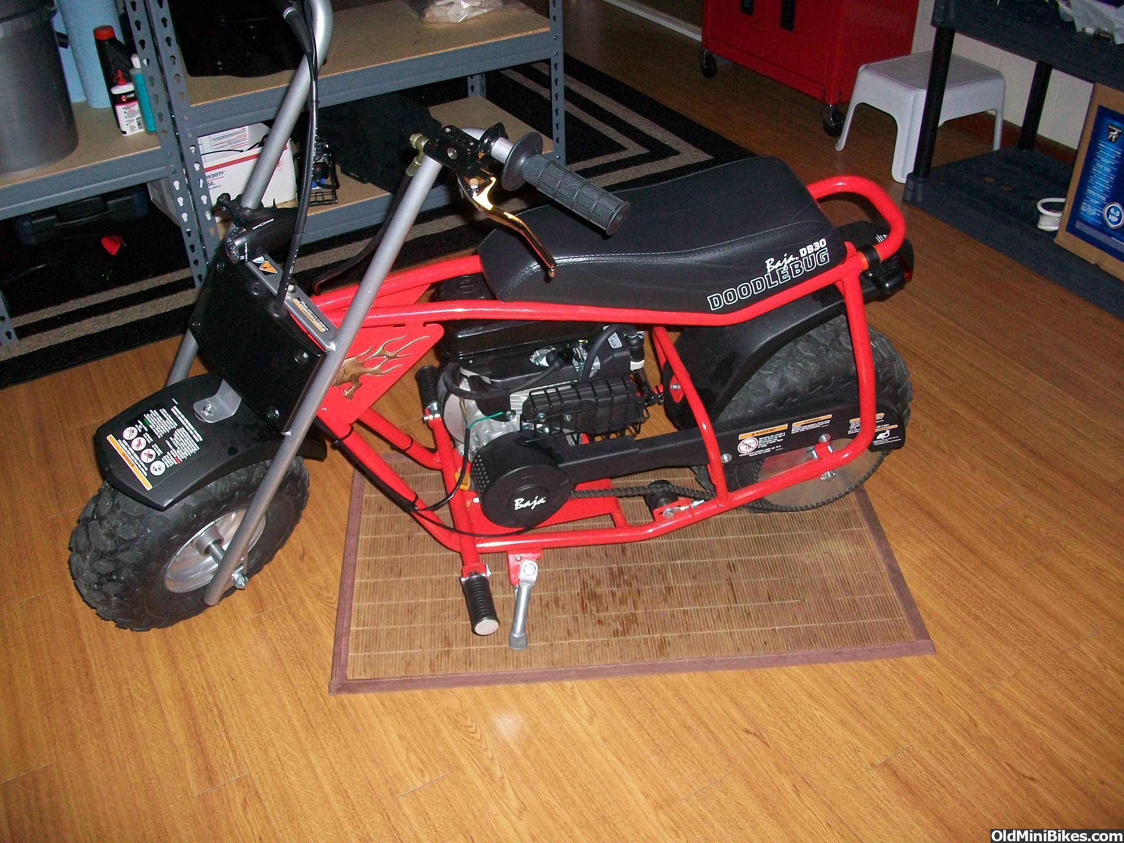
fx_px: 1039
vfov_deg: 44.2
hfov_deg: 56.8
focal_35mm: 32
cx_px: 562
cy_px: 422
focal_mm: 5.7
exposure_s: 1/60
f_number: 2.8
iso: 160
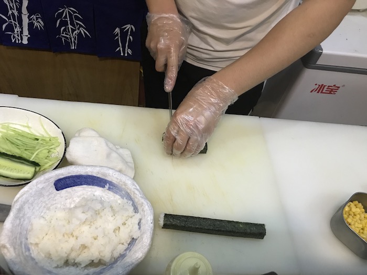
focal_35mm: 28
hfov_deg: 63.4
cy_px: 138
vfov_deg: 49.7
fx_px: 297
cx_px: 184
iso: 100
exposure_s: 1/14
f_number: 1.8
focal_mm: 3.99
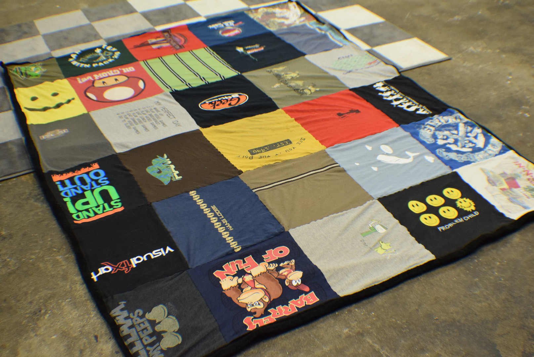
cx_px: 267
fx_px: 779
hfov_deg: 37.8
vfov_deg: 25.8
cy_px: 178
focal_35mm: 52
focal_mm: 35
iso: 2000
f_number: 4
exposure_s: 1/200
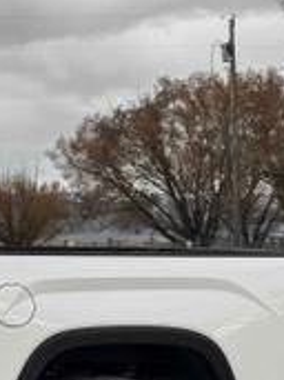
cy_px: 238
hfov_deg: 14.0
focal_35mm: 90
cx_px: -273
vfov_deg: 21.7
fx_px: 986
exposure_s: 1/812
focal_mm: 6.76
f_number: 1.78
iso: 80
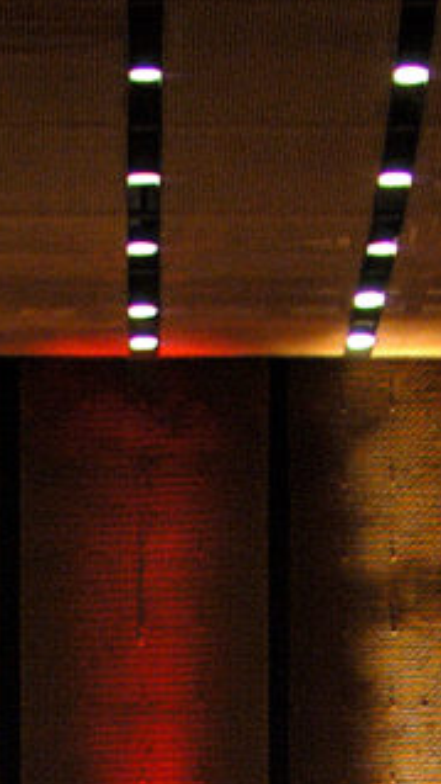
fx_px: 5423
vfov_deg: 8.1
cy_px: 1220
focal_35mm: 261
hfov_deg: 4.7
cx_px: 74
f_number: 5
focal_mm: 30
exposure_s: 1/5
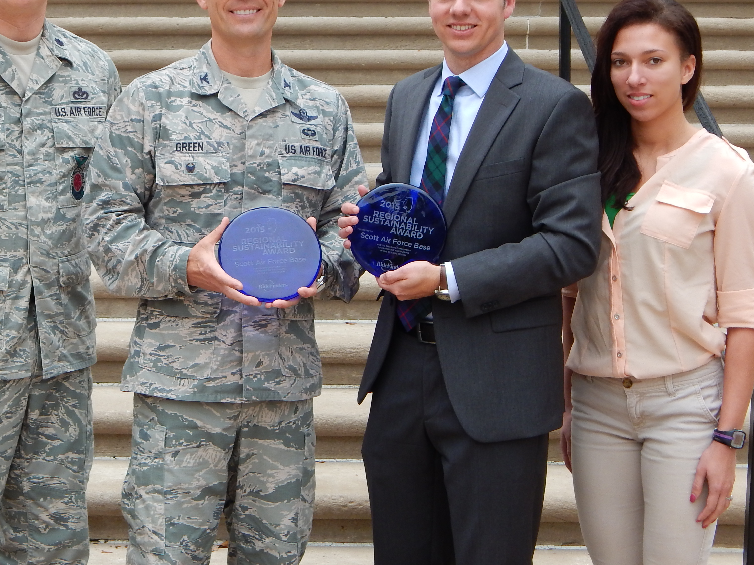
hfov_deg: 23.3
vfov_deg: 17.7
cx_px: 179
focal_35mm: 83
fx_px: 1808
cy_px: 177
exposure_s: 1/80
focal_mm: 9.7
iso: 125
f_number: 3.8
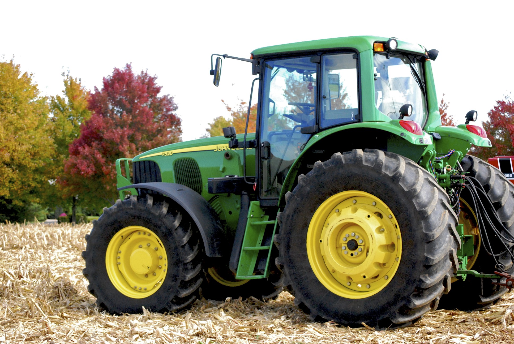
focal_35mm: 90
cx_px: 257
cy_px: 172
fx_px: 1287
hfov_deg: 22.6
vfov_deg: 15.2
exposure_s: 1/1250
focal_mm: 60
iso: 1600
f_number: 6.3
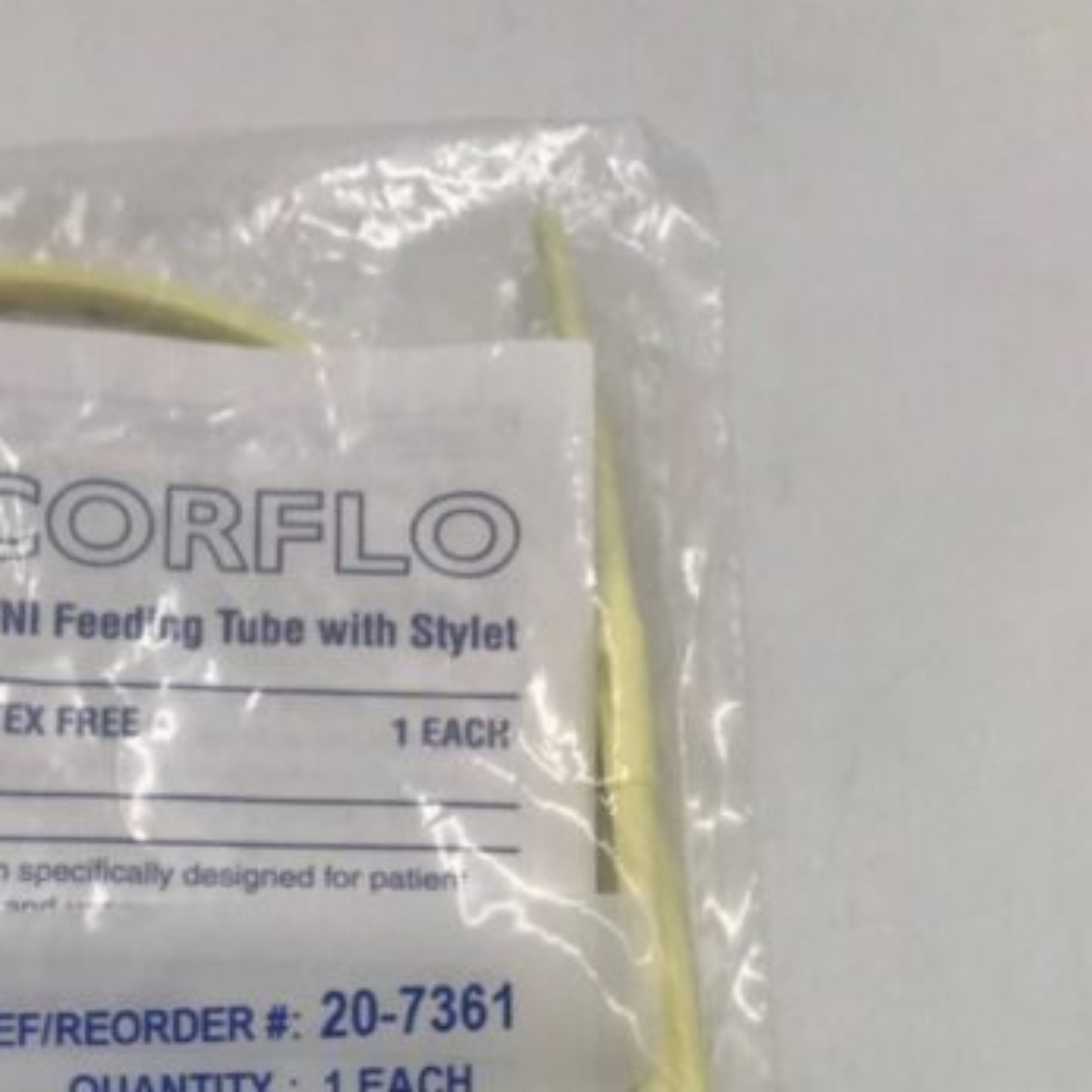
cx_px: 44
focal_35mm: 73
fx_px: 2605
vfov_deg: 21.3
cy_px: 1444
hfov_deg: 22.9
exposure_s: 1/258
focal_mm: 3.99
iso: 20
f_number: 1.8
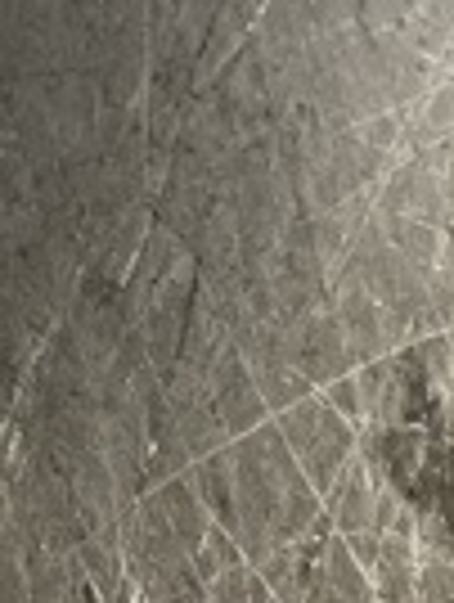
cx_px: -409
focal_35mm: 155
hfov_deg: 9.1
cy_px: -1071
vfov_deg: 10.2
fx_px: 2702
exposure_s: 1/60
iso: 400
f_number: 1.6
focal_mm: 4.2
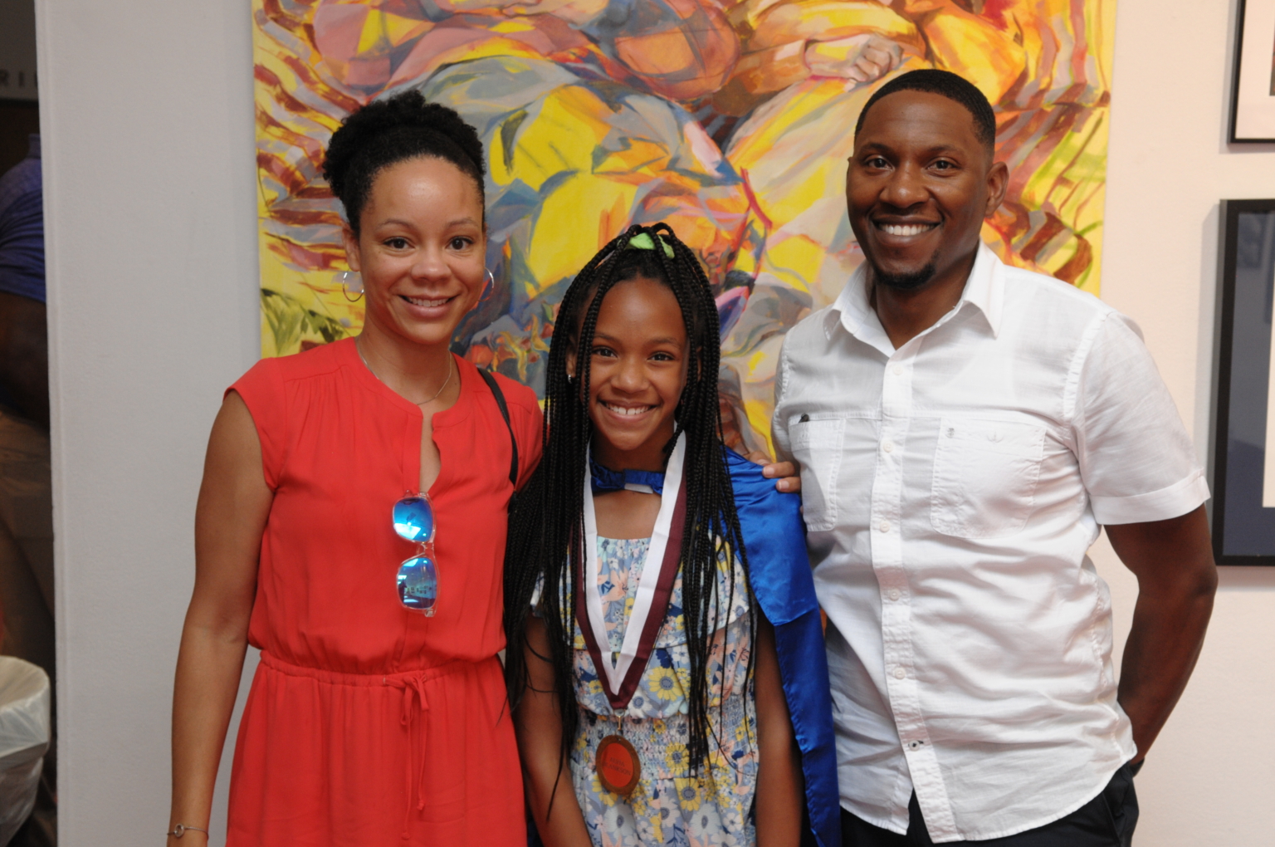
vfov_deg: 26.4
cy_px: 424
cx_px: 638
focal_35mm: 51
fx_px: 1804
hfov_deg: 38.9
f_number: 5.6
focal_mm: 34
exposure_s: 1/80
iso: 640
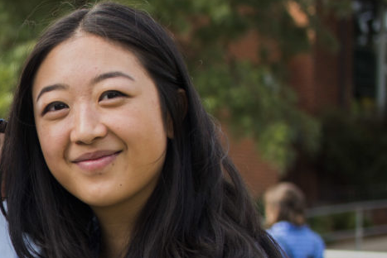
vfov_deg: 11.9
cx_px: -117
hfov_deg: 16.8
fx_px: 1237
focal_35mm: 115
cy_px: 230
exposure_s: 1/400
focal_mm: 35
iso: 100
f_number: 2.8
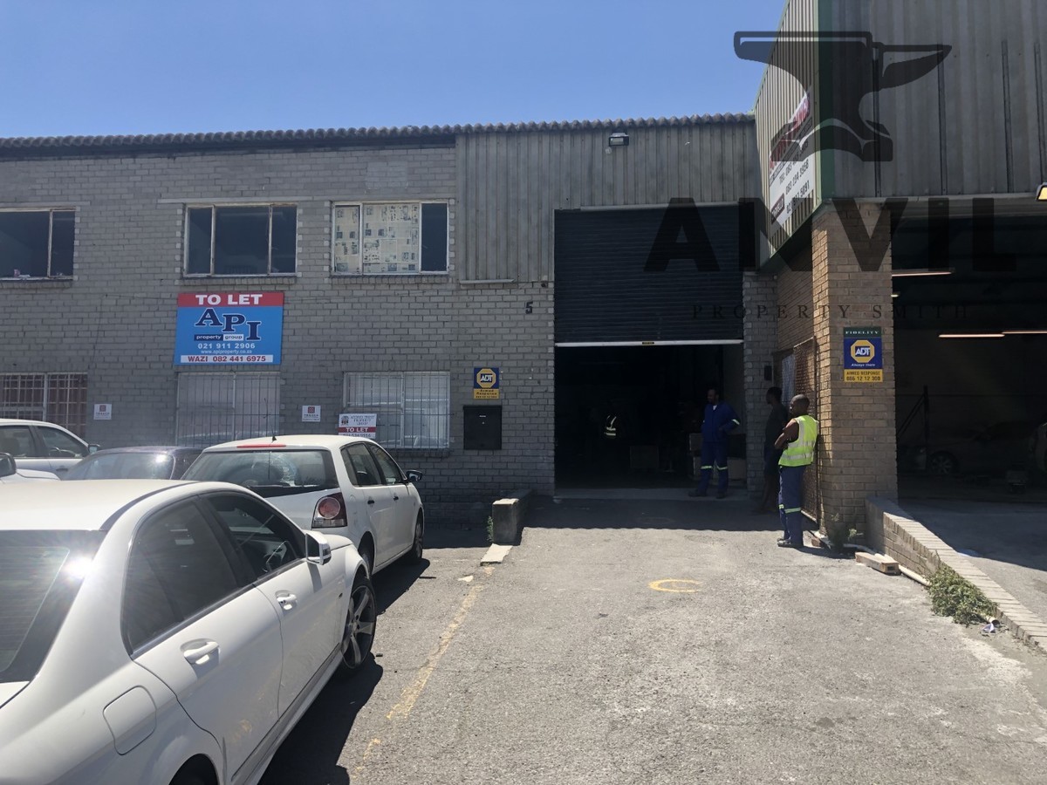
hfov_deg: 63.4
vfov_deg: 49.7
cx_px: 524
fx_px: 847
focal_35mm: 28
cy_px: 392
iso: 20
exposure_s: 1/1297
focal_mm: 4
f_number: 1.8
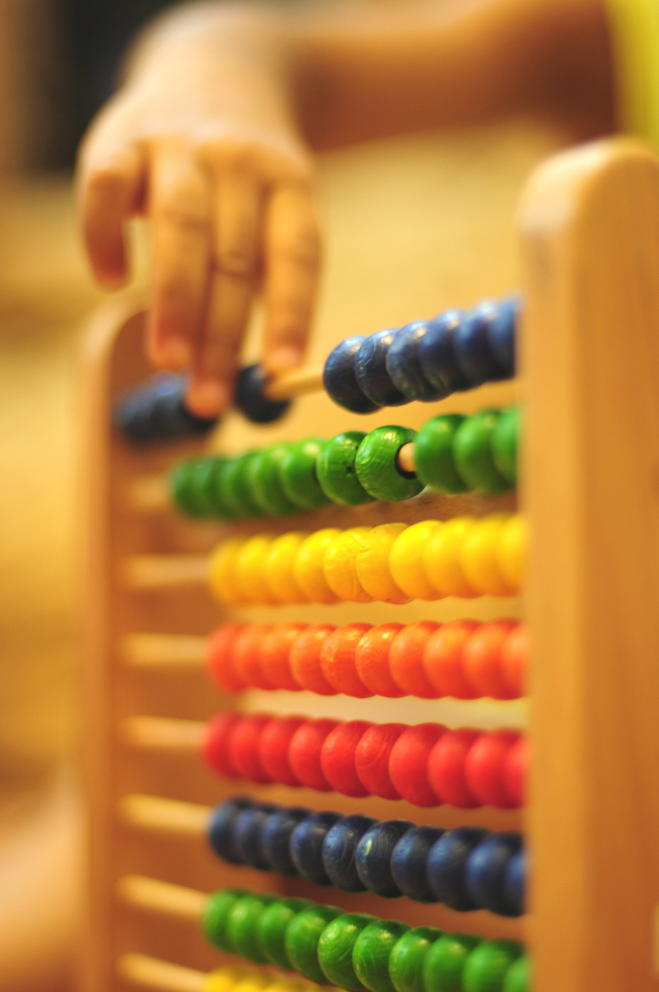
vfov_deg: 27.0
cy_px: 496
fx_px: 2064
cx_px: 330
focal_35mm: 75
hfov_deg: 18.1
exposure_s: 1/13
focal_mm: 50
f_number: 1.6
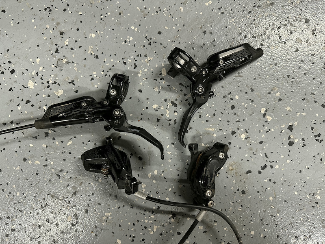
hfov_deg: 71.6
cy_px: 122
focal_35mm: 24
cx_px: 162
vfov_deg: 56.8
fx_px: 225
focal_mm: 6.86
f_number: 1.78
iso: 320
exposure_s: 1/60
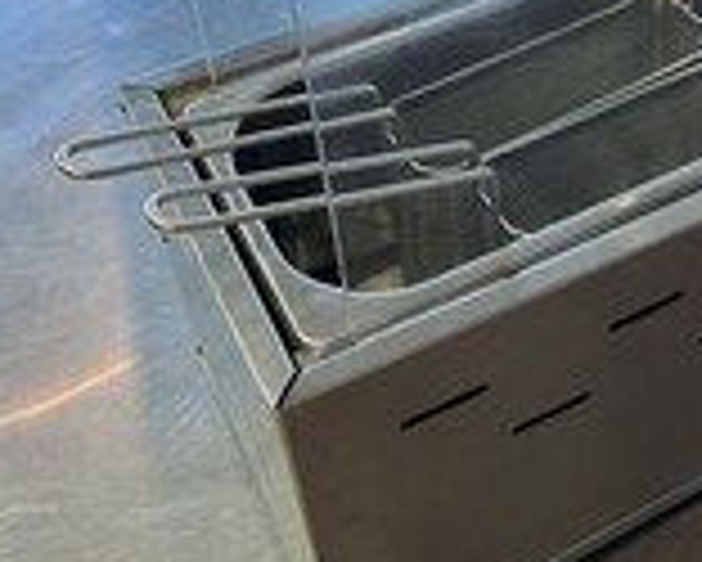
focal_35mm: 65
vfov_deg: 22.8
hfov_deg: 27.7
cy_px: 31
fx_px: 1351
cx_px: 675
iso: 125
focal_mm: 5.7
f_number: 1.5
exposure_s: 1/121
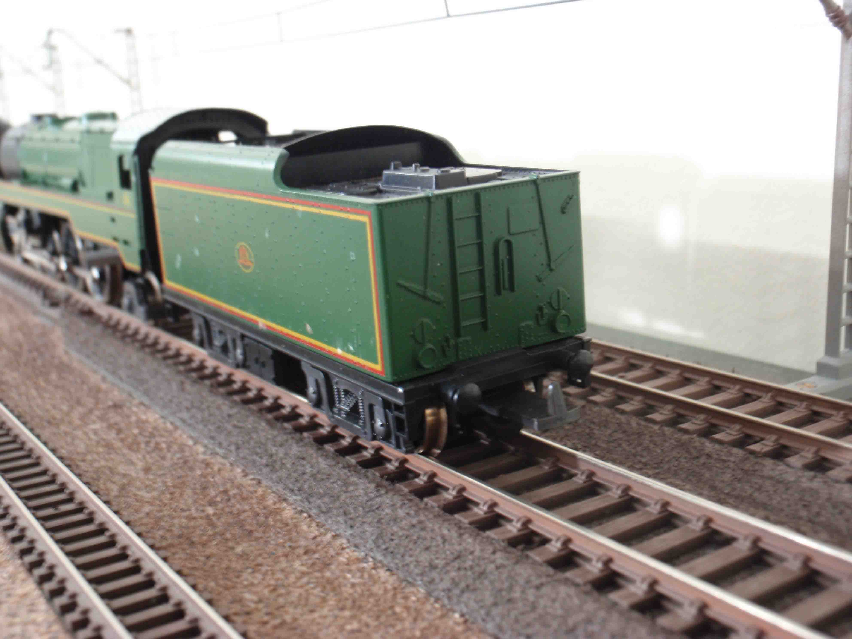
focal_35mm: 40
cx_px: 426
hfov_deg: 46.8
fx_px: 985
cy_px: 320
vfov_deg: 36.0
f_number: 3.9
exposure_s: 1/3
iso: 100
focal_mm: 7.25
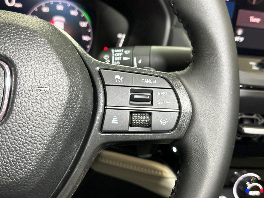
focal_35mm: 48
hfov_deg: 39.7
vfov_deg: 30.3
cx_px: 132
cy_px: 99
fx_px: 366
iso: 500
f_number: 1.78
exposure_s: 1/40
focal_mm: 6.86
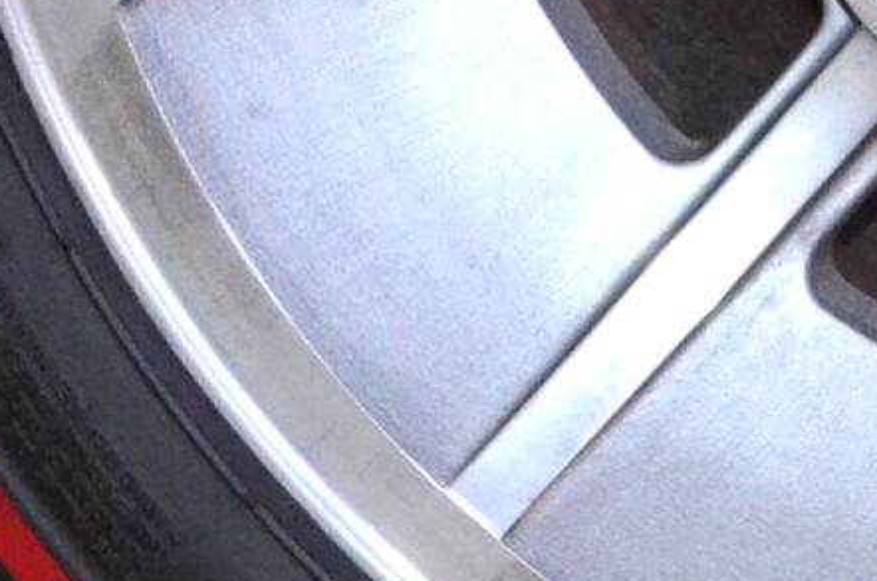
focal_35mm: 226
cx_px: 1339
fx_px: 5496
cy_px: -440
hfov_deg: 8.9
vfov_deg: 6.0
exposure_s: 1/60
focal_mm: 26
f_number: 4.2
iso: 3200
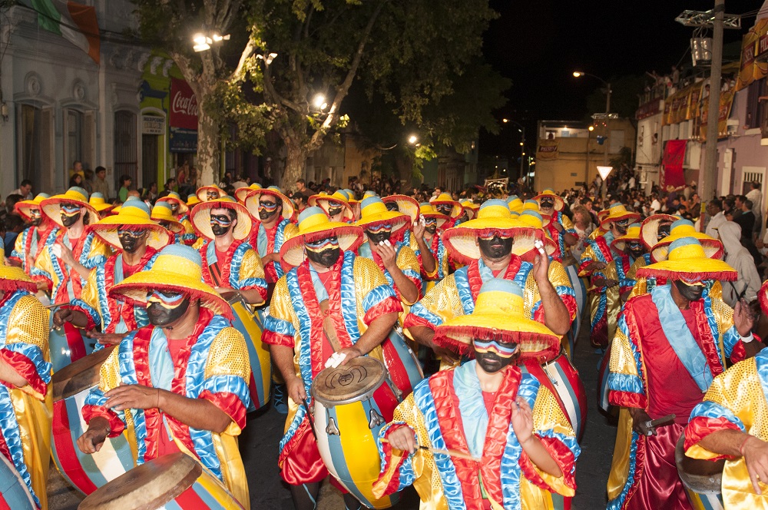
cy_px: 255
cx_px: 384
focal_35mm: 36
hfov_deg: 53.2
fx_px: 767
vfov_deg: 36.8
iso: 800
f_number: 3.5
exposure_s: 1/160
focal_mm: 24
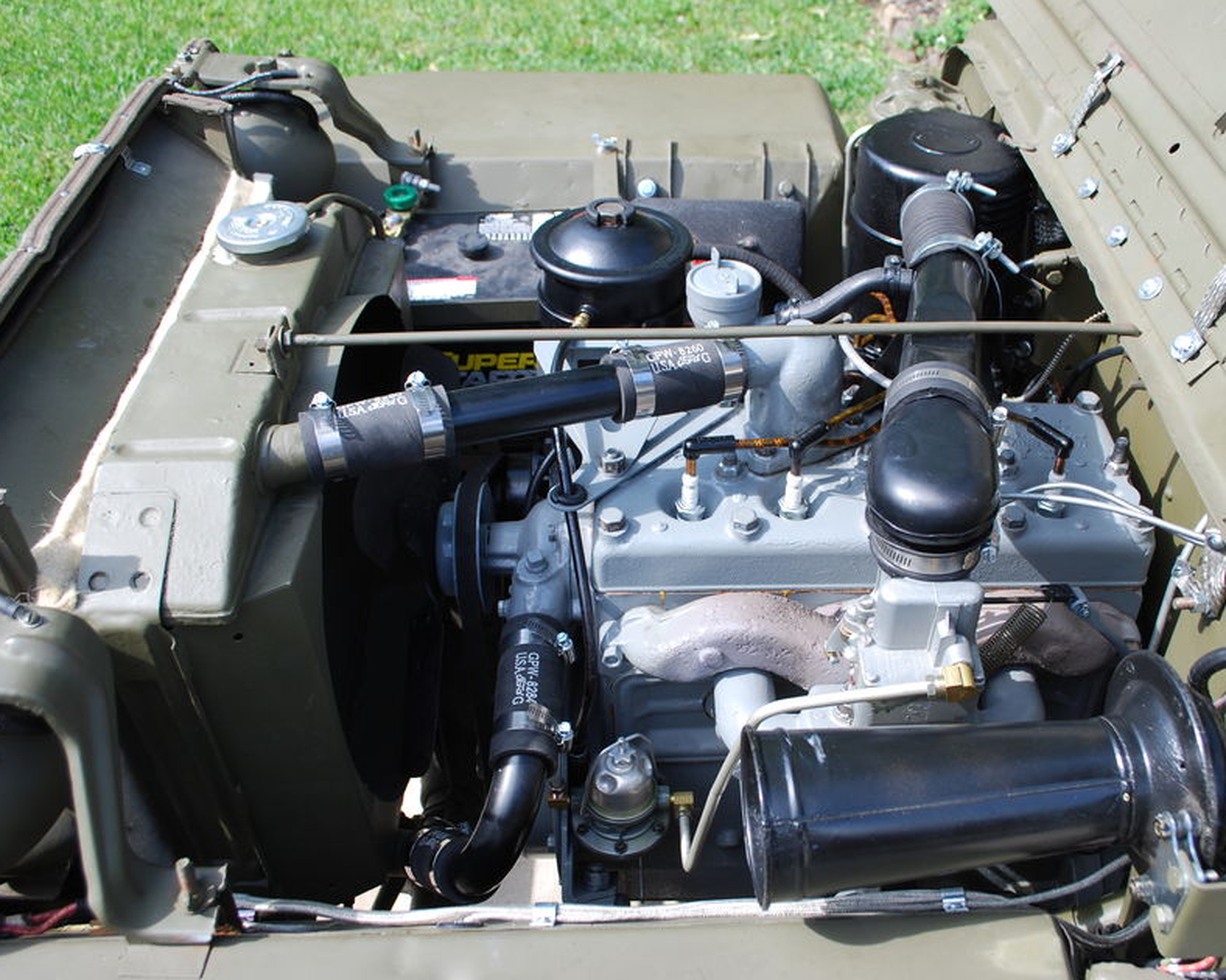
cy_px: 492
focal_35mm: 34
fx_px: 1233
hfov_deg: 52.7
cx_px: 695
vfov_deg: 43.3
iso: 125
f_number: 5.6
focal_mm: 20
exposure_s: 1/125
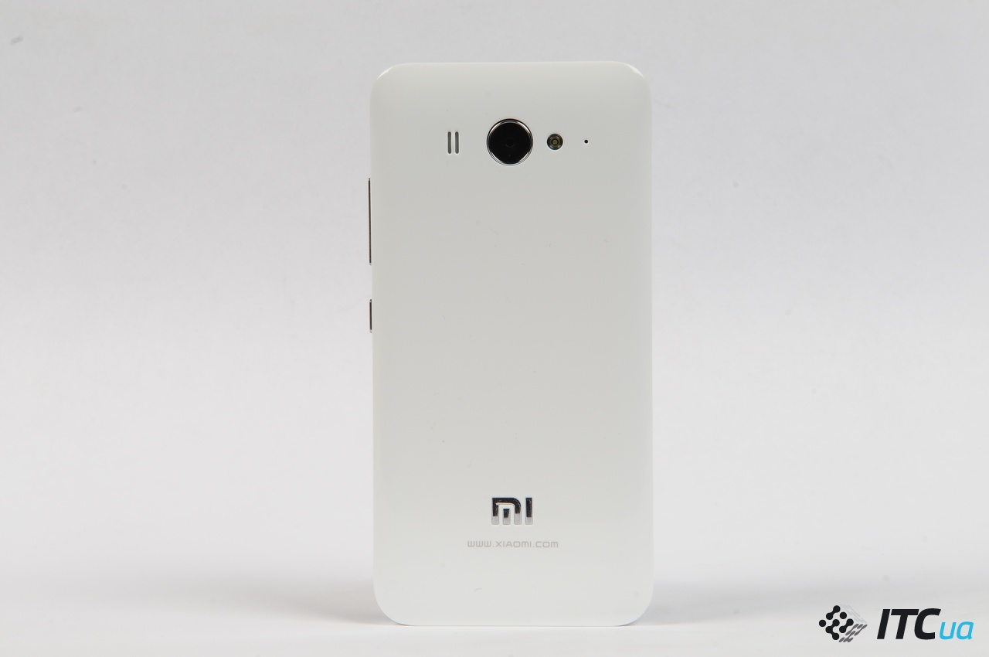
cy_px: 328
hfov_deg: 24.6
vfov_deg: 16.5
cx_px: 494
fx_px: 2264
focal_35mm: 82
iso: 200
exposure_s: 1/80
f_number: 18
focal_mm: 55
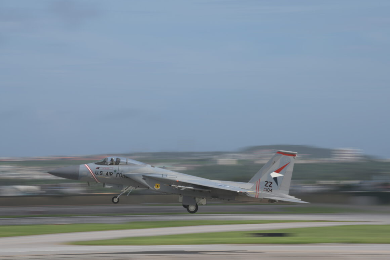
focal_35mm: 207
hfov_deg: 9.9
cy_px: 131
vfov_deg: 6.6
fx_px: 2243
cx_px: 196
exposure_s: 1/60
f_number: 11
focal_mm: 200
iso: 31
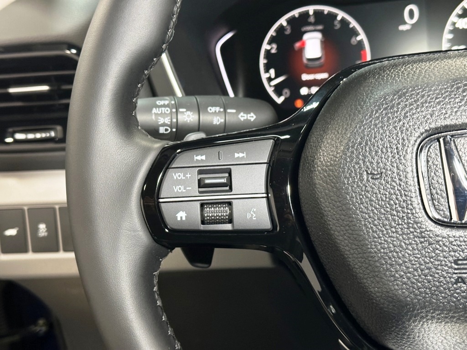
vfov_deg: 30.3
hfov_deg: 39.7
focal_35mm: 48
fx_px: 648
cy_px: 175
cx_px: 234
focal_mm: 6.86
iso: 500
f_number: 1.78
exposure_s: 1/30
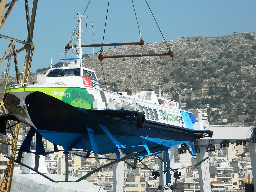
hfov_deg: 10.2
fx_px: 1427
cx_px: 100
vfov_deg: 7.7
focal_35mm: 193
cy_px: 97
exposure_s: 1/800
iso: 80
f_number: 4.9
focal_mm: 27
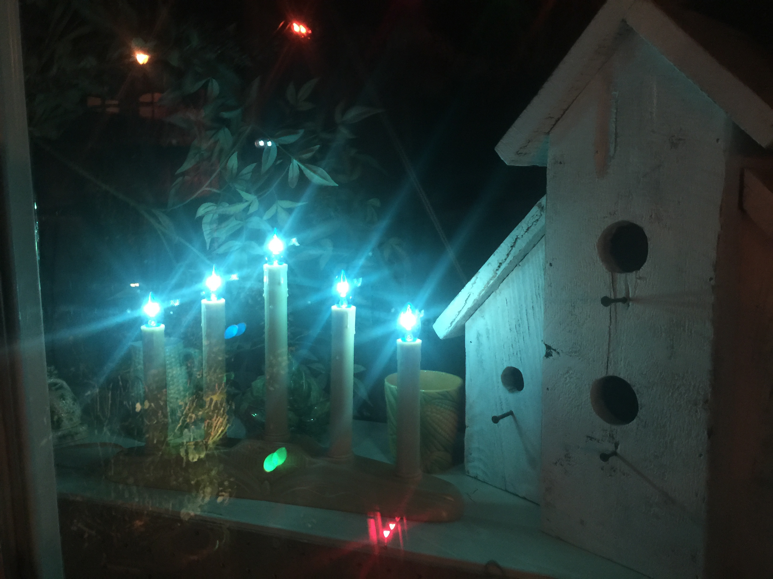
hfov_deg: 61.7
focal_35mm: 29
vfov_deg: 48.2
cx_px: 386
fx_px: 648
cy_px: 290
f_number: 2.2
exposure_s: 1/4
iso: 64
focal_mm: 4.15
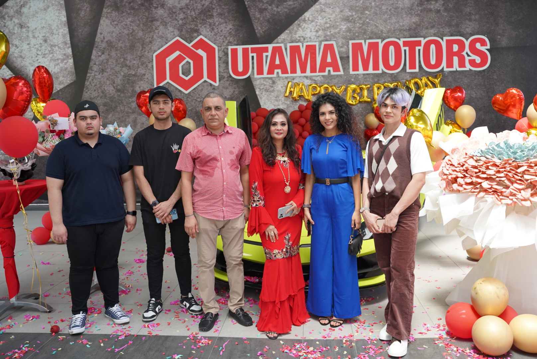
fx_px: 478
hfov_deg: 58.7
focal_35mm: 32
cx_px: 268
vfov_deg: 41.2
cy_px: 180
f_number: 4
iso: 320
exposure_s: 1/160
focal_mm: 32
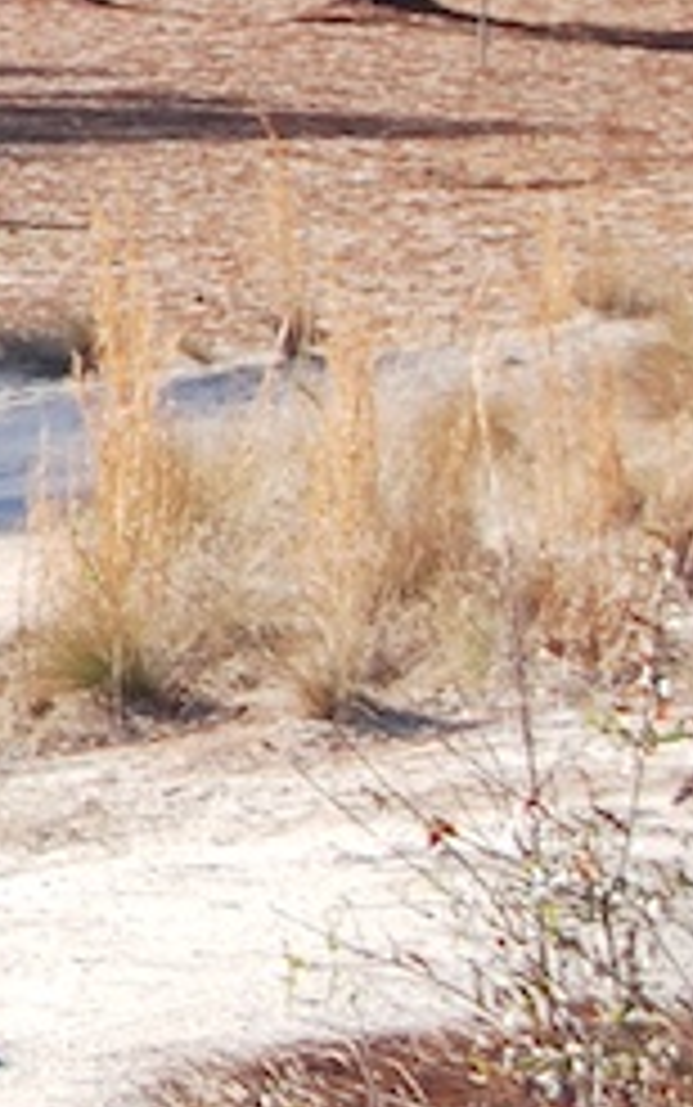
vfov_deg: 5.1
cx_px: -1971
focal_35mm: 409
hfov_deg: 3.1
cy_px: -513
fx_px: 12359
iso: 200
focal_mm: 55
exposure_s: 1/200
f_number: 7.1
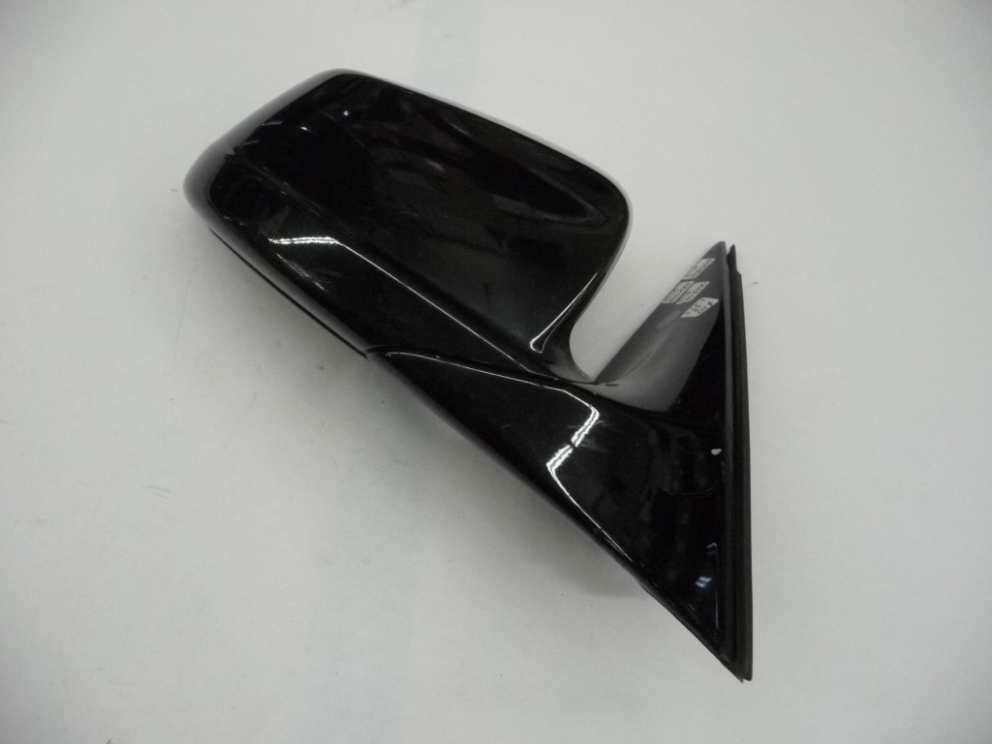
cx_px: 496
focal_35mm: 28
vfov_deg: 49.7
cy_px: 372
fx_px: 802
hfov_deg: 63.4
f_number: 3.3
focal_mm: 4.7
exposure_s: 1/125
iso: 500
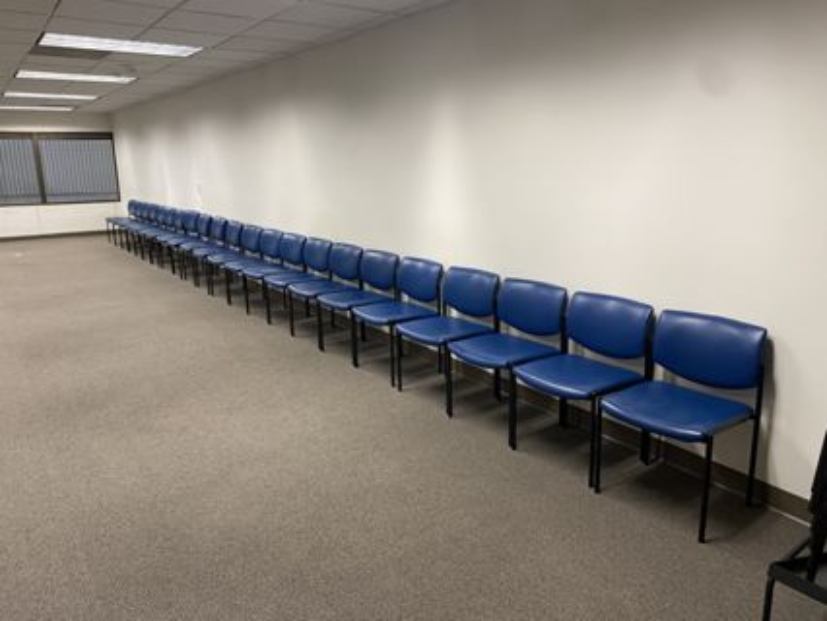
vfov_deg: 53.1
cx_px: 414
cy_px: 310
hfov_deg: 67.3
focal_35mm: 26
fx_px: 622
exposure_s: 1/60
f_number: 1.8
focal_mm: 4.25
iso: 200
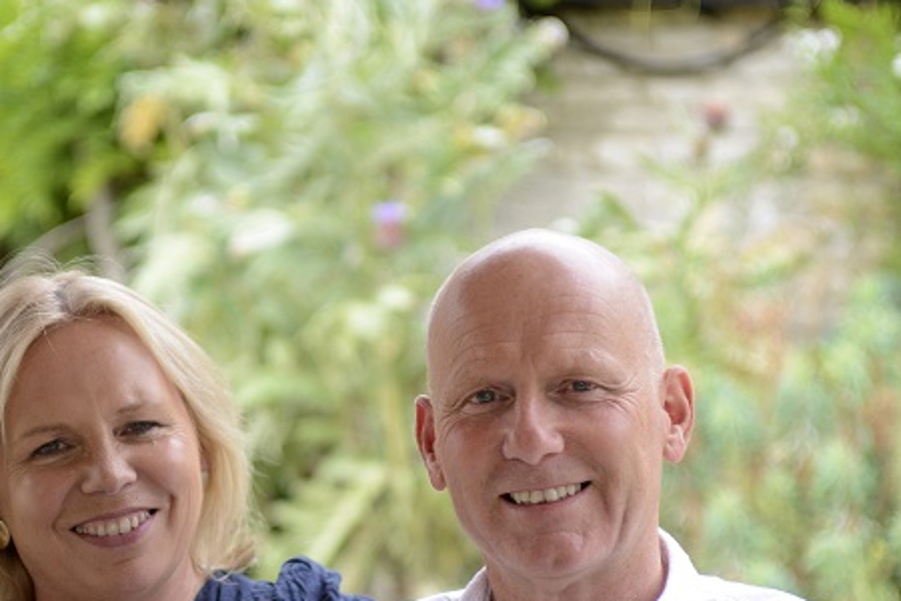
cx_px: 352
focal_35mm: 140
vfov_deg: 9.8
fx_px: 3504
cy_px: 453
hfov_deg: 14.6
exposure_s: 1/1250
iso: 640
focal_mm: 70
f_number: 2.8
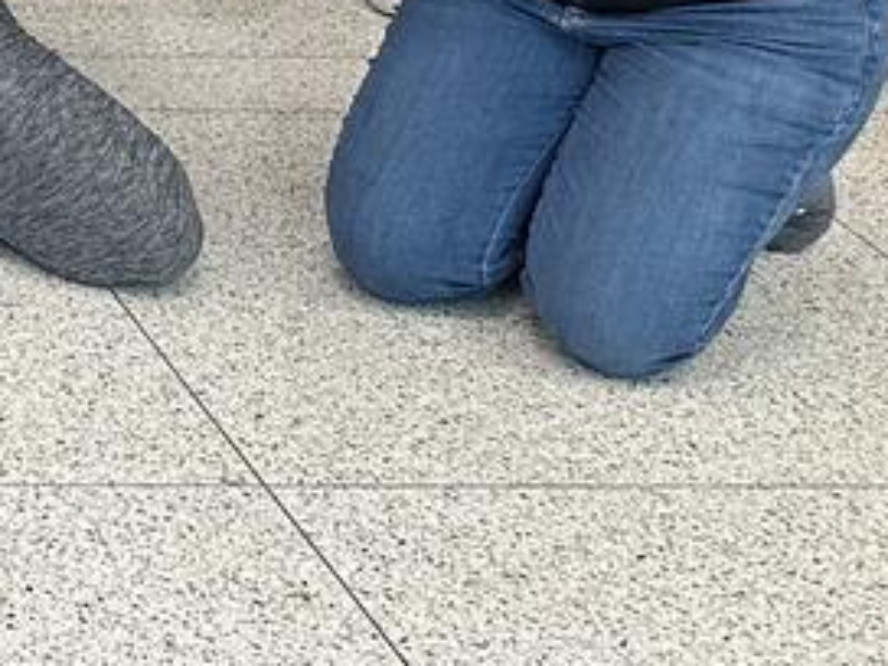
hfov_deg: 14.5
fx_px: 2899
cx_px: -872
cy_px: -624
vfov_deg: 11.8
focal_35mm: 113
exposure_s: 1/61
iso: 160
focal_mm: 6.86
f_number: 1.78
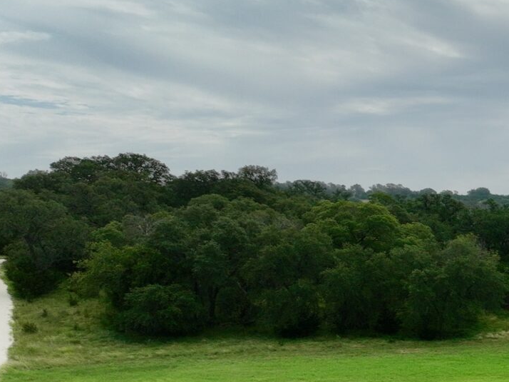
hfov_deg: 18.2
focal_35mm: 86
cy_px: 392
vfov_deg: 16.8
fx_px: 1264
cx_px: 909
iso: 100
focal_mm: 12.29
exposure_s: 1/60
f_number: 4.5
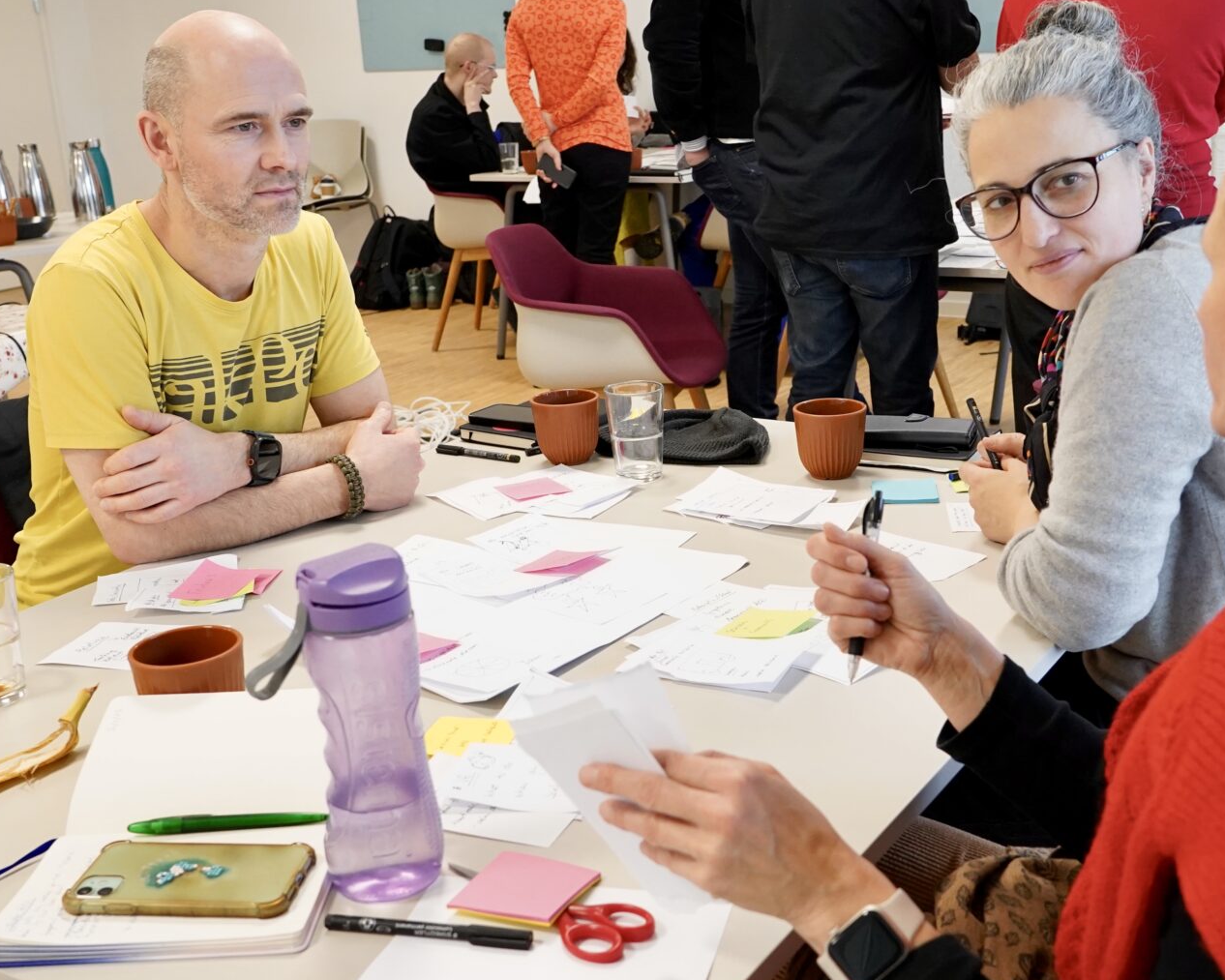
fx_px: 1487
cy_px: 492
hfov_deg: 44.7
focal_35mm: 41
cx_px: 702
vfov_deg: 36.5
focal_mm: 24
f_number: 5
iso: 3200
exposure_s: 1/160
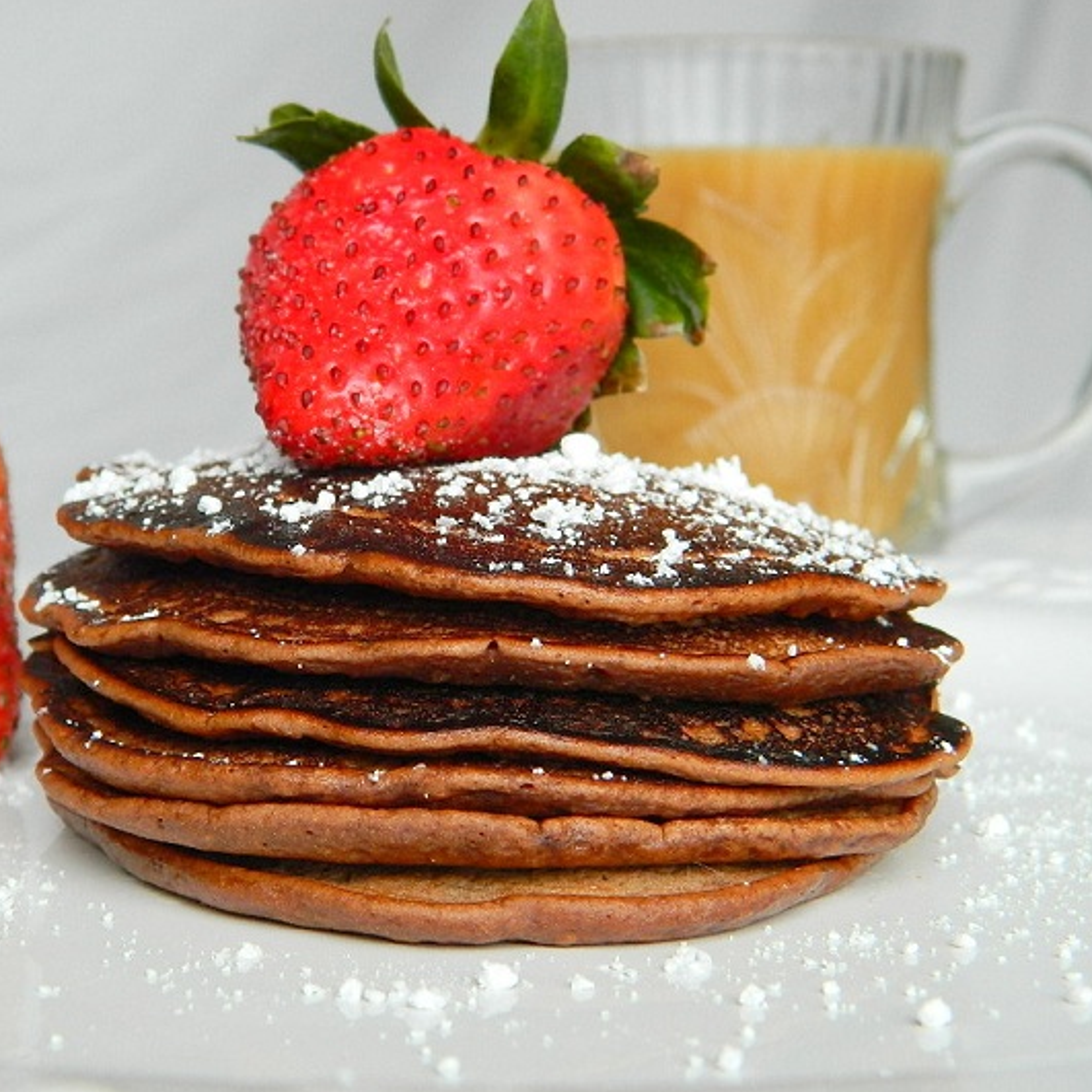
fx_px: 2427
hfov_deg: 25.3
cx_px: 425
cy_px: 545
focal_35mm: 68
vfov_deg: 25.4
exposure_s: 1/50
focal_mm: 10.2
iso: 100
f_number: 3.8
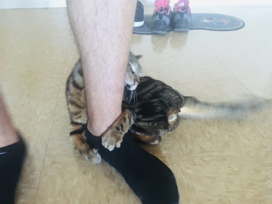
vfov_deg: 48.2
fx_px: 228
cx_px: 136
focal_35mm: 29
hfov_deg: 61.7
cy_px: 102
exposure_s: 1/15
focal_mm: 4.15
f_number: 2.2
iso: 400
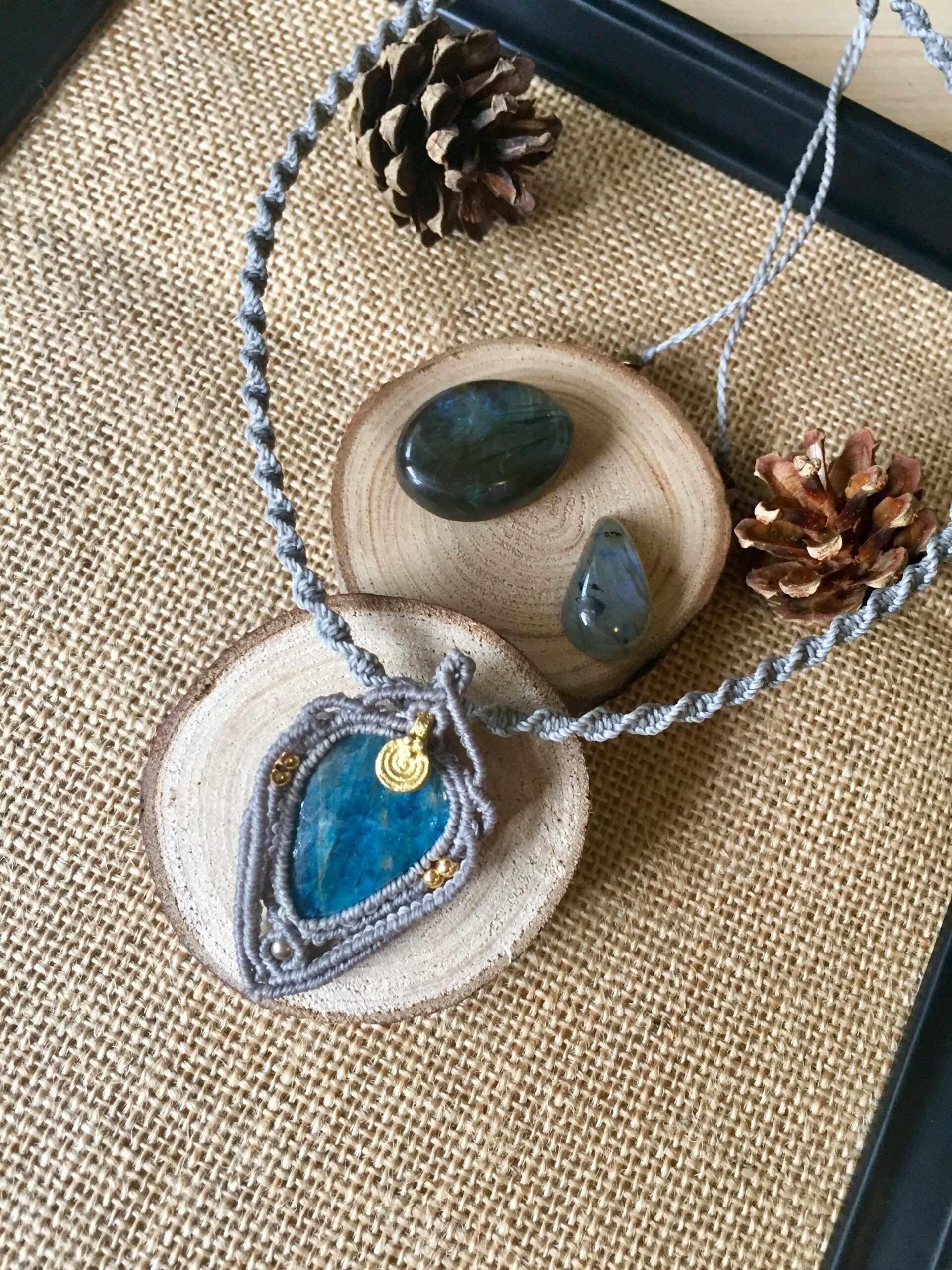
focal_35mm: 29
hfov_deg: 48.2
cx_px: 476
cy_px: 635
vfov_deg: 61.7
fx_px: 1063
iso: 125
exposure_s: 1/33
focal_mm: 4.15
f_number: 2.2
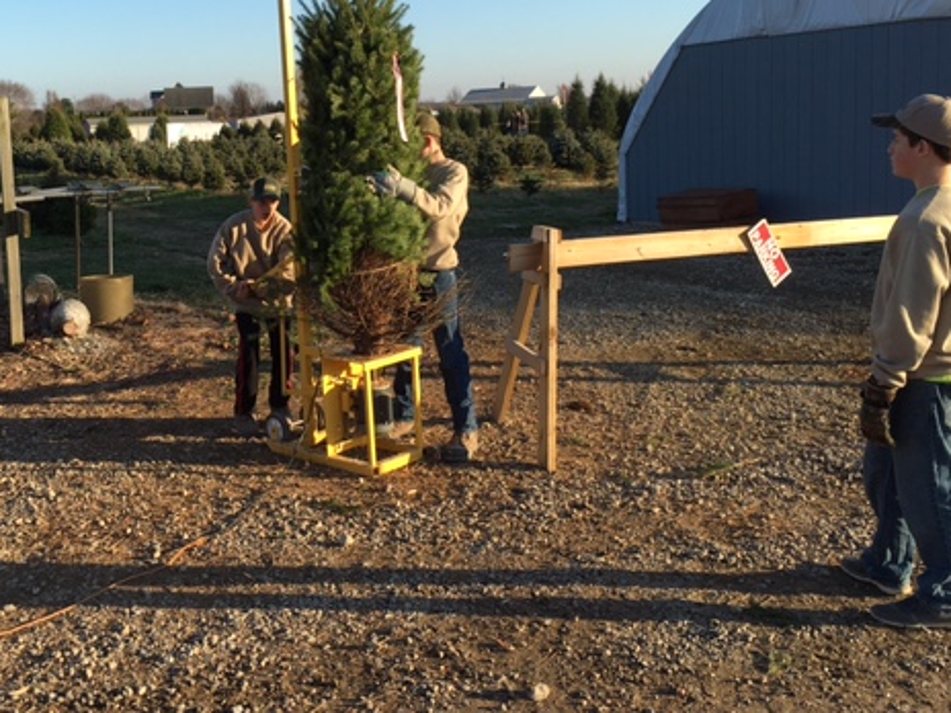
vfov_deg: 35.6
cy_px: 244
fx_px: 1099
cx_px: 371
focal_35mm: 40
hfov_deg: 46.5
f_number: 2.2
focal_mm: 4.15
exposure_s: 1/625
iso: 25
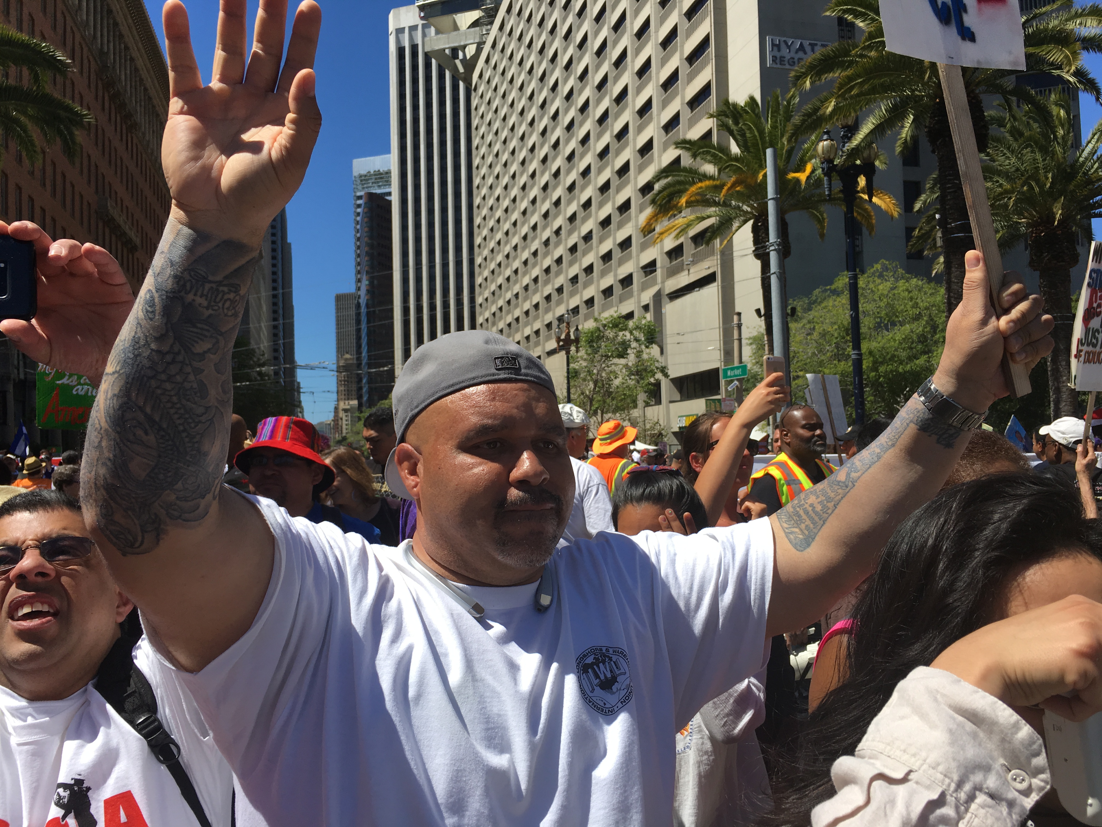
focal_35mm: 29
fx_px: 923
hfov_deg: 61.7
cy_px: 414
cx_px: 551
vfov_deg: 48.2
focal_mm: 4.15
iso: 25
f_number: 2.2
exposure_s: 1/1789
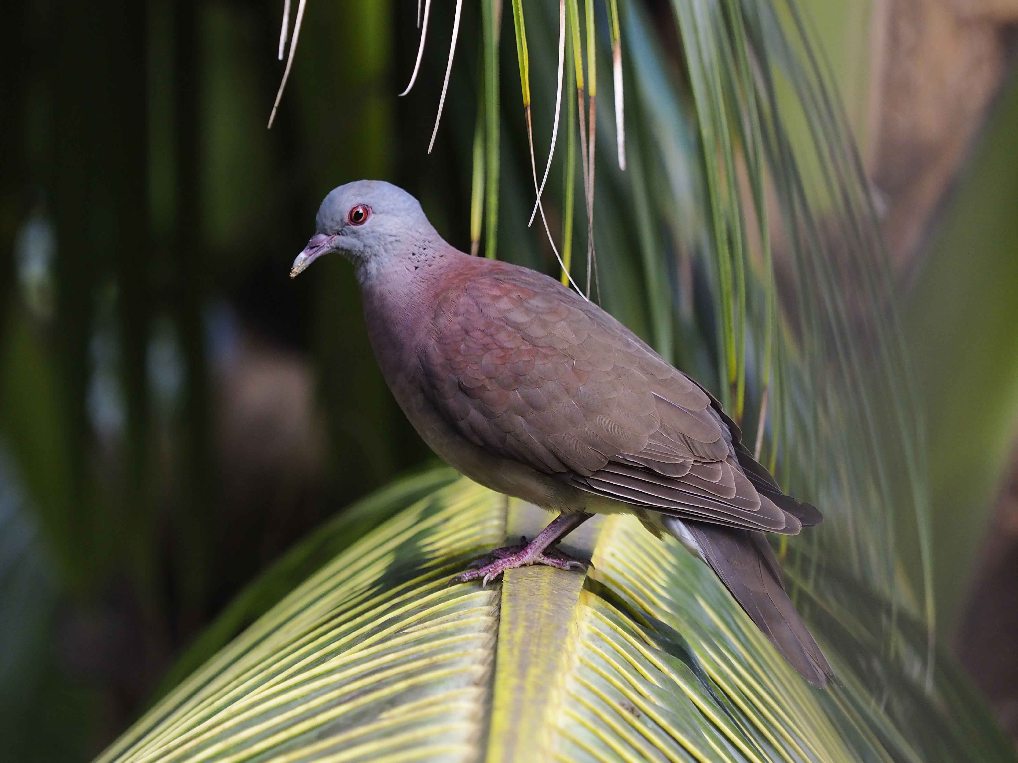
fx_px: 8823
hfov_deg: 6.6
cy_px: 382
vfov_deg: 5.0
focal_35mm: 300
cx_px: 509
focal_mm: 150
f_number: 3.2
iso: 1000
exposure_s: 1/800
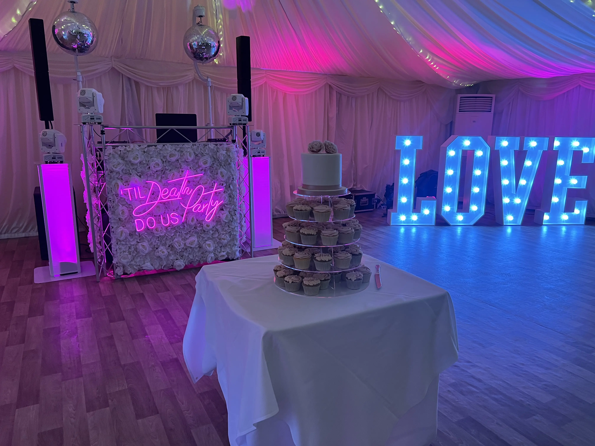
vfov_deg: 53.1
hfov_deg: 67.3
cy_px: 223
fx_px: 447
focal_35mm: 26
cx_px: 298
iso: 160
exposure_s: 1/50
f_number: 1.5
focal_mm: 5.7
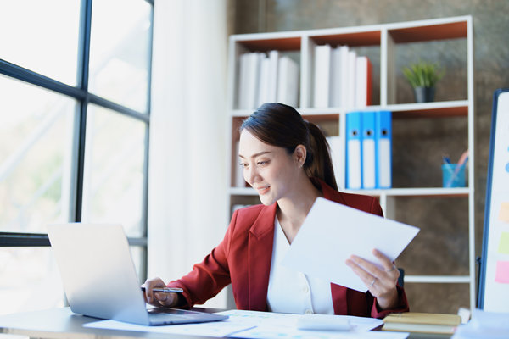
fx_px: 707
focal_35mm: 50
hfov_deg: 39.6
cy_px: 170
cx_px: 254
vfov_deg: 27.0
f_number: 1.2
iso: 100
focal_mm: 50
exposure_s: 1/320
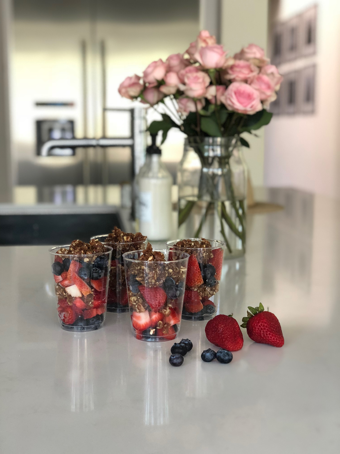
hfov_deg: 28.0
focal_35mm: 52
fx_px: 681
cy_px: 227
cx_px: 170
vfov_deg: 36.8
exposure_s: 1/24
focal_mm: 6
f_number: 2.4
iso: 160
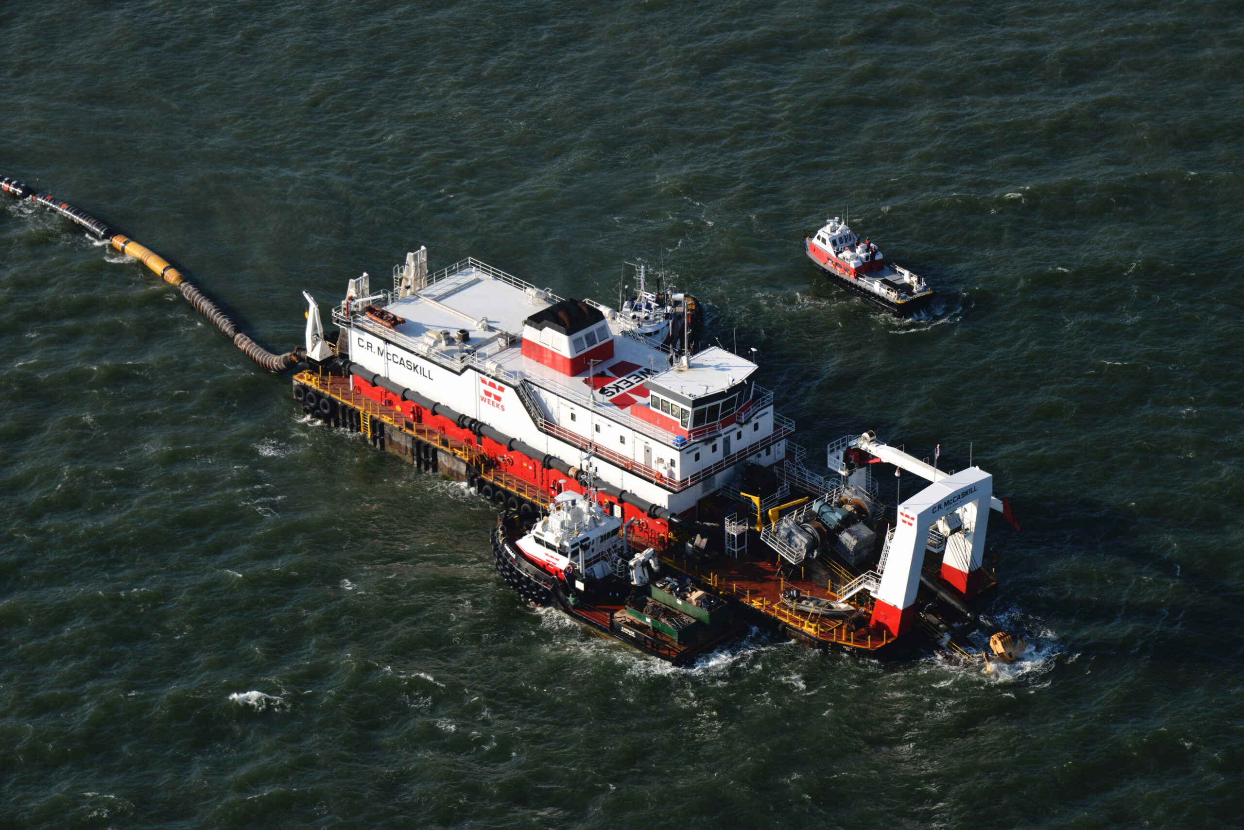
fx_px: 6222
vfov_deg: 7.6
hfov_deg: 11.4
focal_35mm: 180
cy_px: 415
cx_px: 622
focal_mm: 180
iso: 1600
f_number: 11
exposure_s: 1/1600
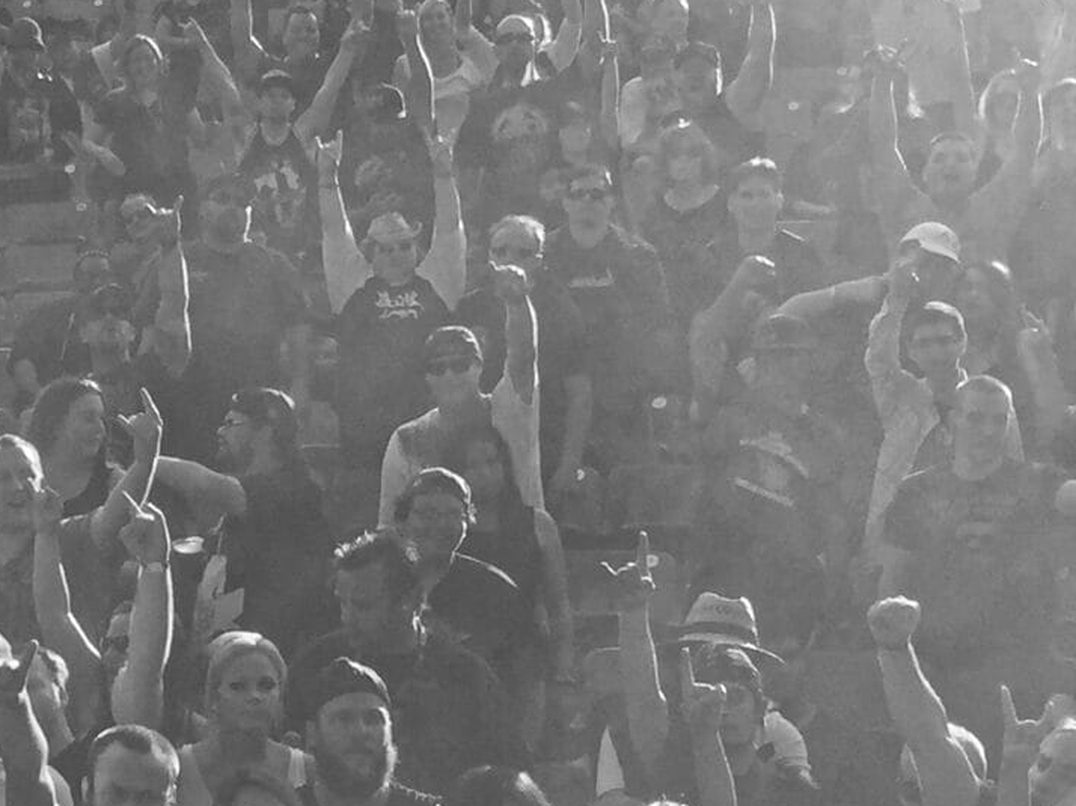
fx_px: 3232
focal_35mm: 104
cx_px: -105
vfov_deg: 14.2
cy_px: 452
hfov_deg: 18.2
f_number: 2.2
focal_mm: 4.15
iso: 32
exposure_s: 1/527
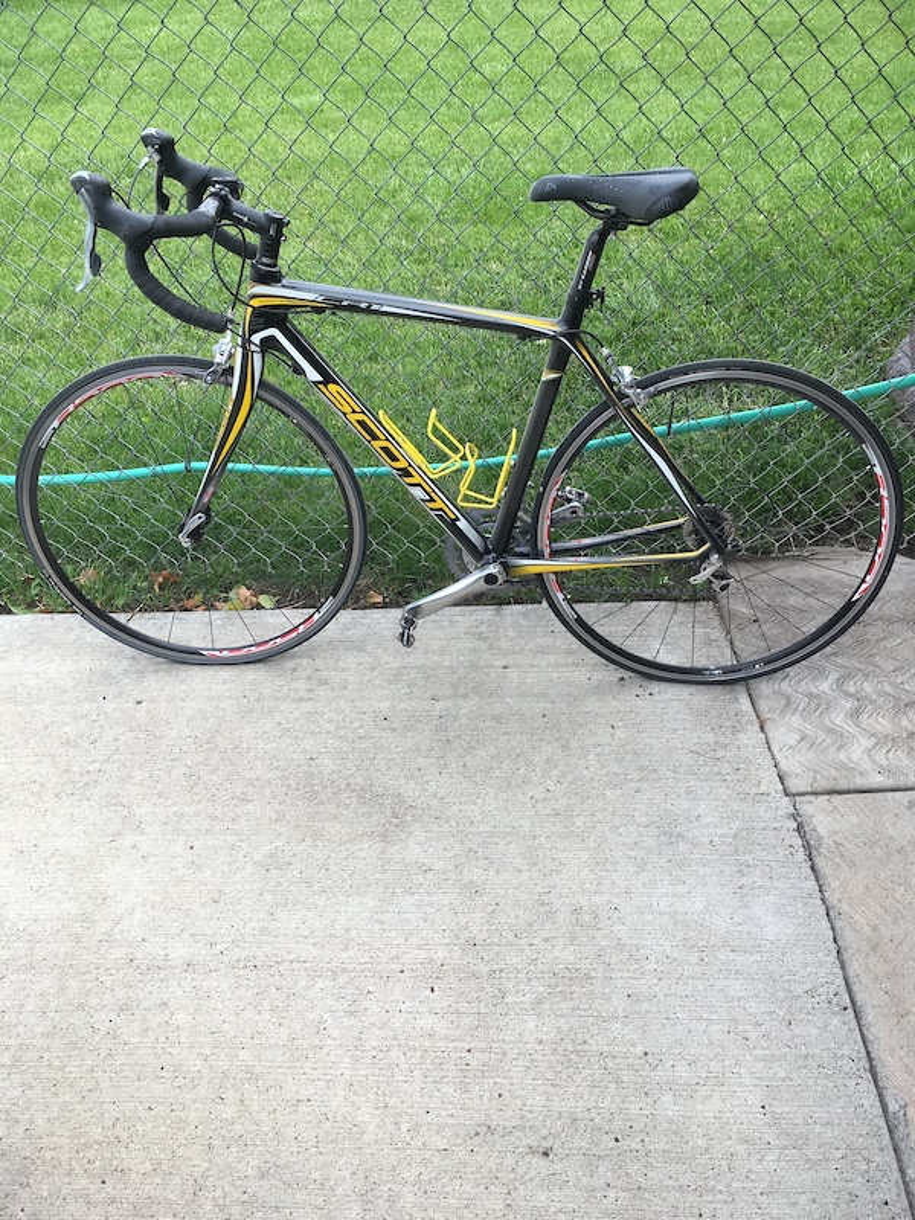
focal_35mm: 29
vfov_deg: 61.7
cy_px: 610
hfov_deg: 48.2
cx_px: 458
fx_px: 1022
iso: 25
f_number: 2.2
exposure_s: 1/262
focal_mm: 4.15
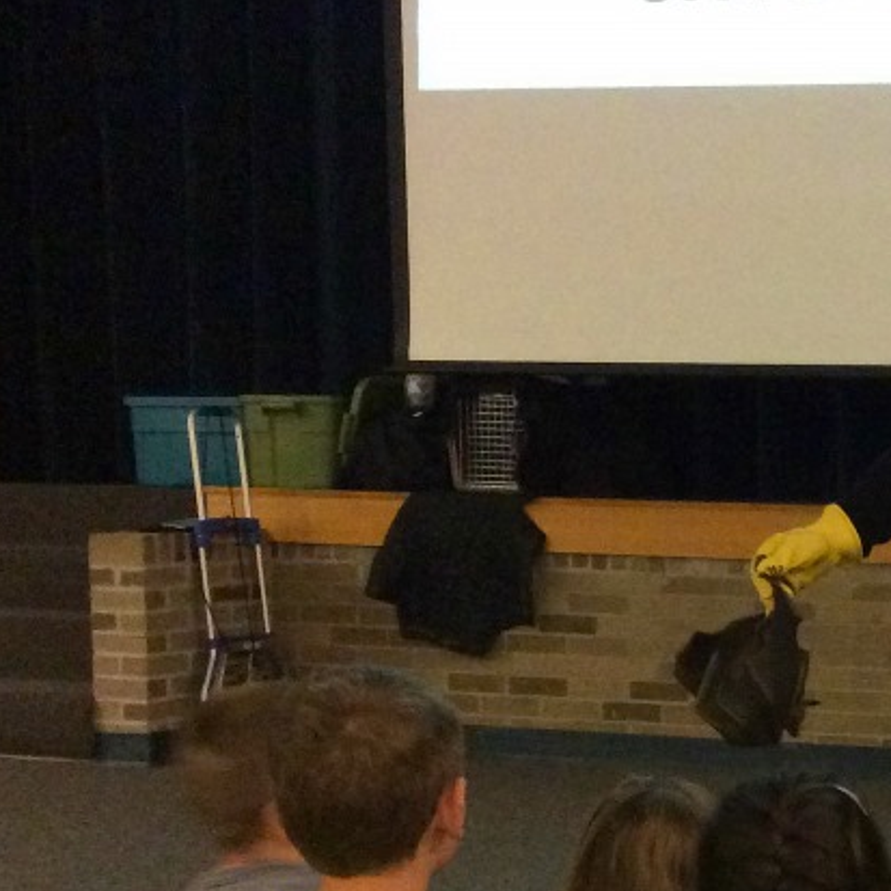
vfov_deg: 24.3
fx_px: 2038
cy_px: 700
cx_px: 995
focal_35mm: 70
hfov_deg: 23.1
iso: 400
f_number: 2.4
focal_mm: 3.3
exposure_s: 1/15
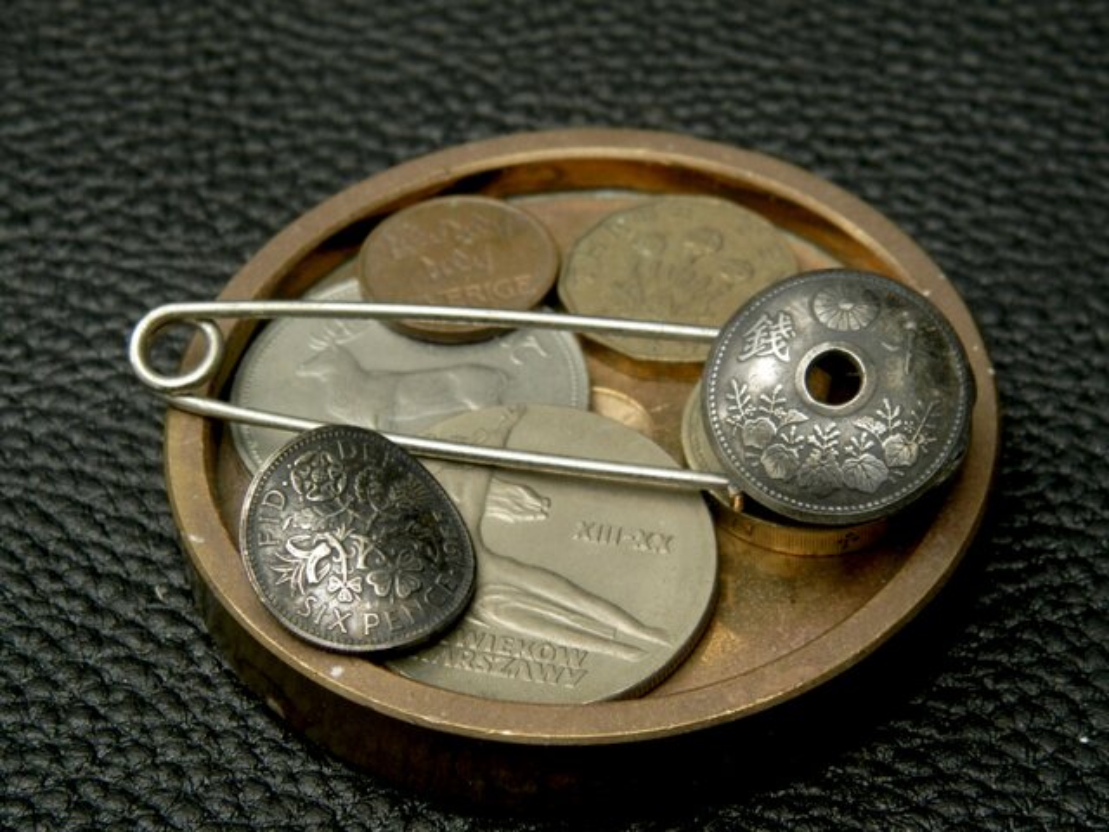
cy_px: 416
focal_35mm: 82
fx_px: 2627
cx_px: 554
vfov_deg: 18.0
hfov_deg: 23.8
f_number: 4.2
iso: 200
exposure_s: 1/160
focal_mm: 14.6
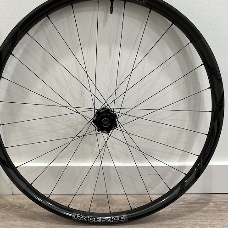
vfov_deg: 44.5
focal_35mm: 37
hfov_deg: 44.8
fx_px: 276
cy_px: 145
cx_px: 100
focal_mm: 5.1
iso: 80
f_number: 1.6
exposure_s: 1/60
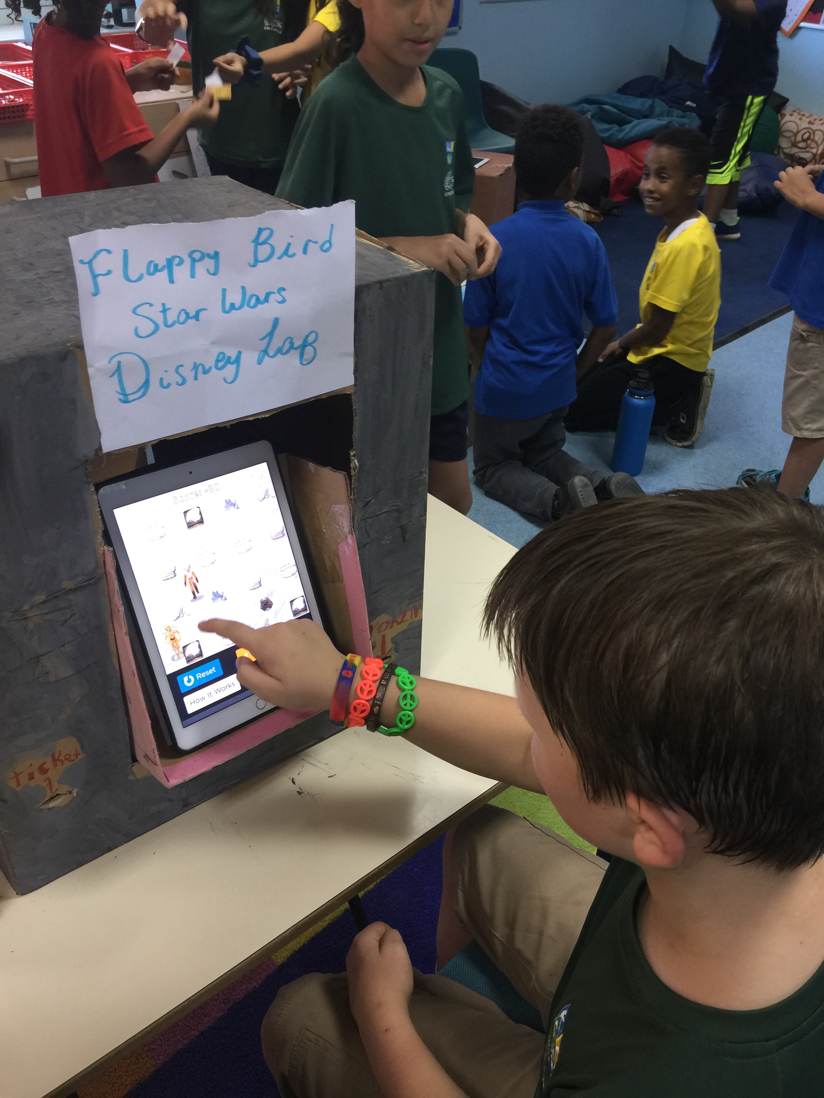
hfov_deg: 48.2
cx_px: 412
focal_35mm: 29
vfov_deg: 61.7
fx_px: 920
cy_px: 549
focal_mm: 4.15
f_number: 2.2
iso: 50
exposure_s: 1/17
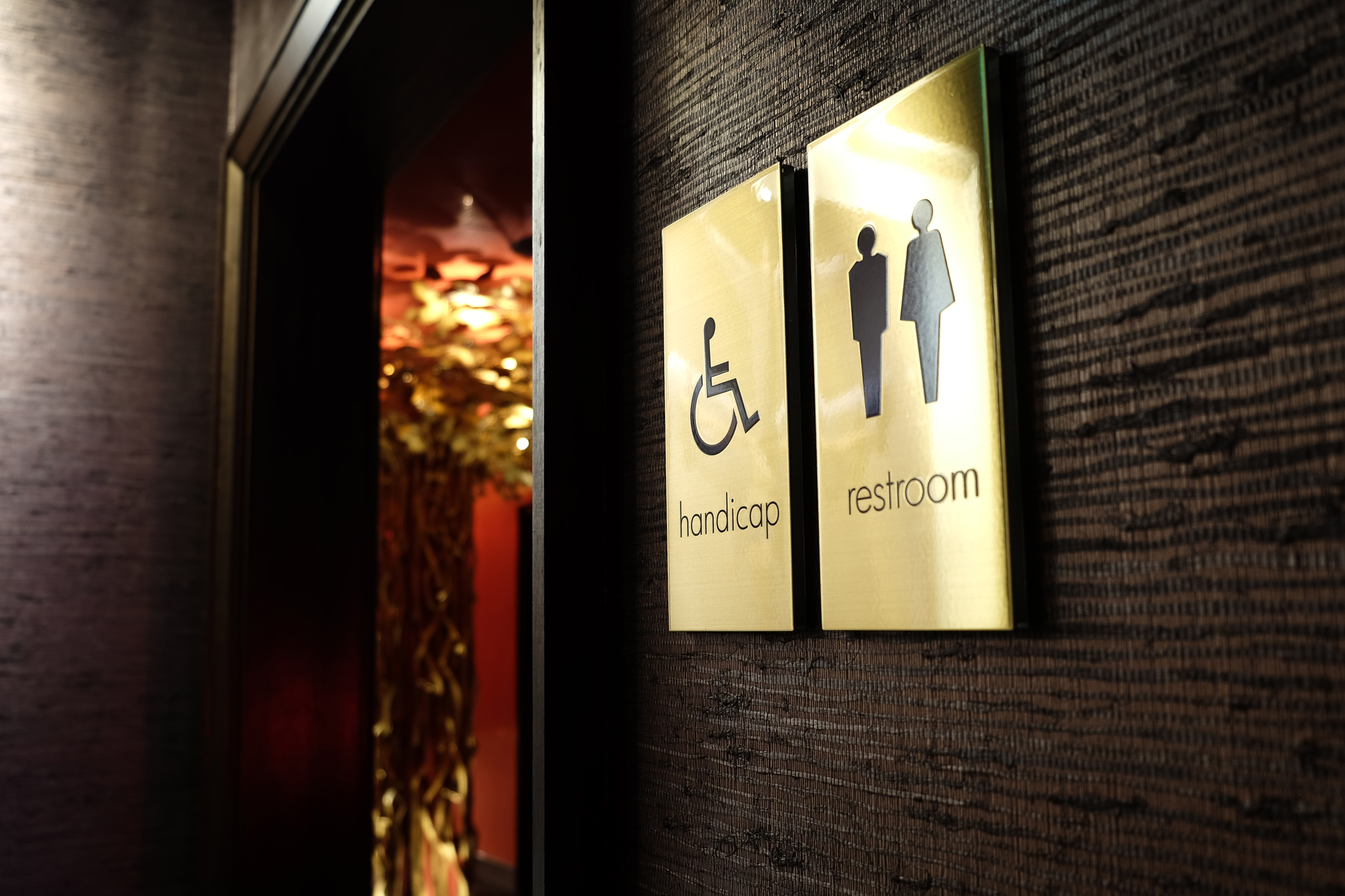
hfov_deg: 67.4
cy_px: 448
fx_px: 1009
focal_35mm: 27
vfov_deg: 47.9
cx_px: 672
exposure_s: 1.2
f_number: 3.6
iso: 100
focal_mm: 18
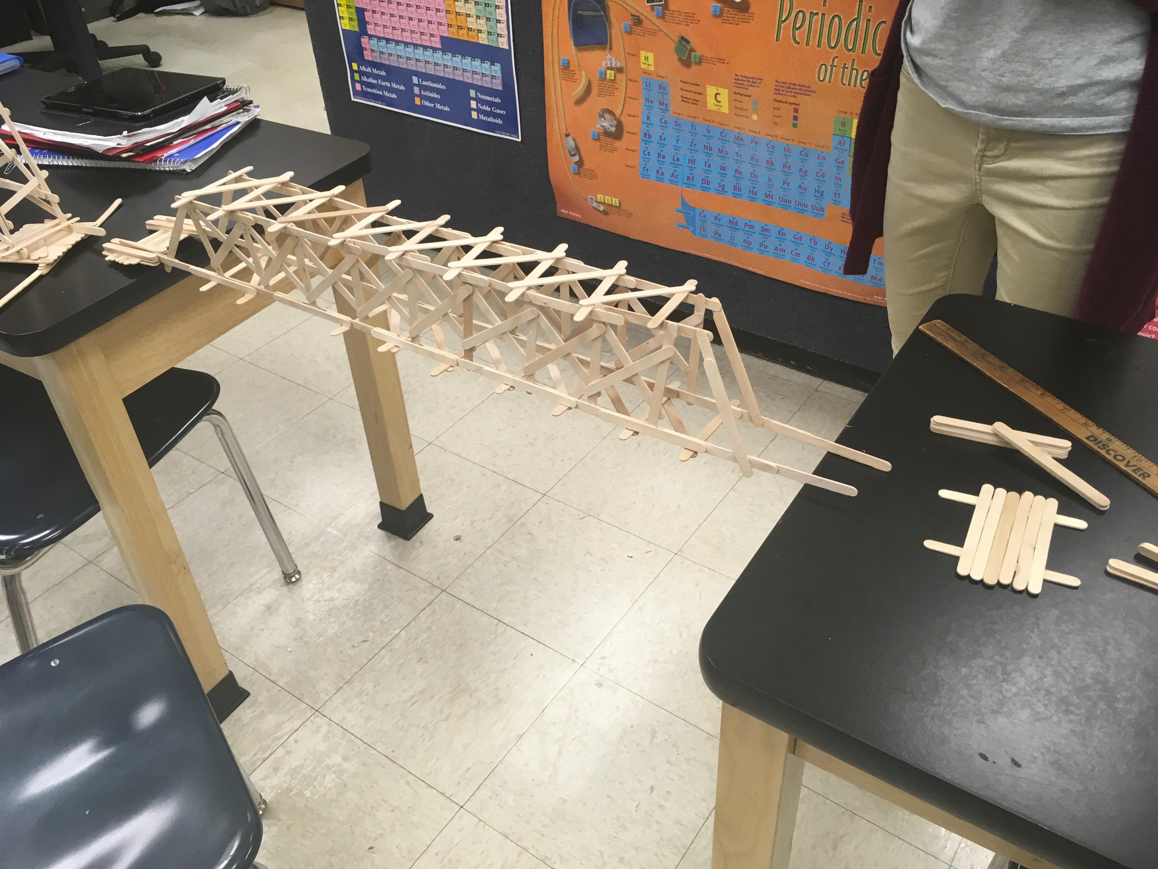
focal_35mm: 29
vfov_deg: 48.2
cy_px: 434
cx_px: 579
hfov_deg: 61.7
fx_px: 970
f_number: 2.2
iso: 32
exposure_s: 1/30
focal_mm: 4.15
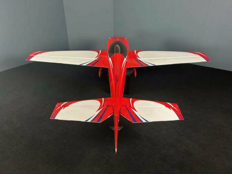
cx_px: 116
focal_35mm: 26
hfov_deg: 67.3
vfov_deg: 53.1
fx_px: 174
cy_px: 87
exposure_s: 1/50
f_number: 1.5
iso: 64
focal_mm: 5.7
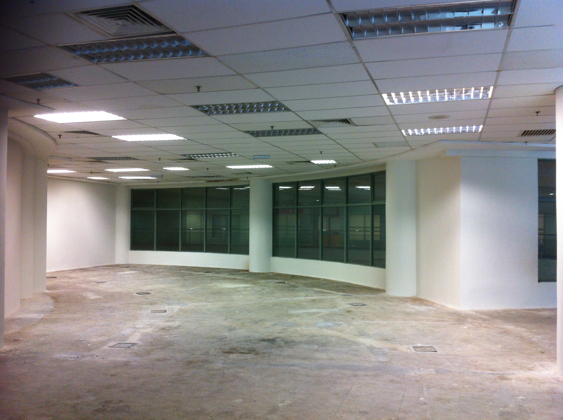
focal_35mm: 35
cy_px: 210
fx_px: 568
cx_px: 282
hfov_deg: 52.7
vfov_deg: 40.6
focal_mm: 3.85
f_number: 2.8
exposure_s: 1/15
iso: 125
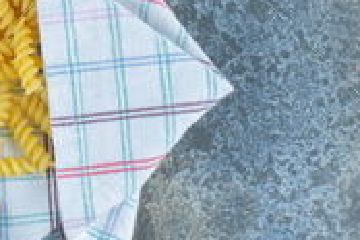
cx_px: -170
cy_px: -18
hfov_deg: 7.9
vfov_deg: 5.4
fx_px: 2550
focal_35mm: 255
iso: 100
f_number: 8
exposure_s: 1/160
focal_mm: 50
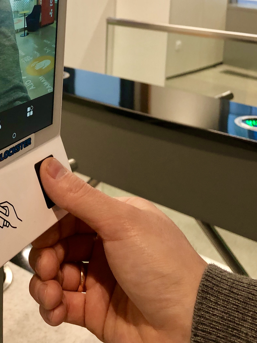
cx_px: 58
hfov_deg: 26.6
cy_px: 68
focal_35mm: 54
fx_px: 535
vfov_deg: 34.5
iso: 50
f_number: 1.8
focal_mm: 4
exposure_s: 1/17
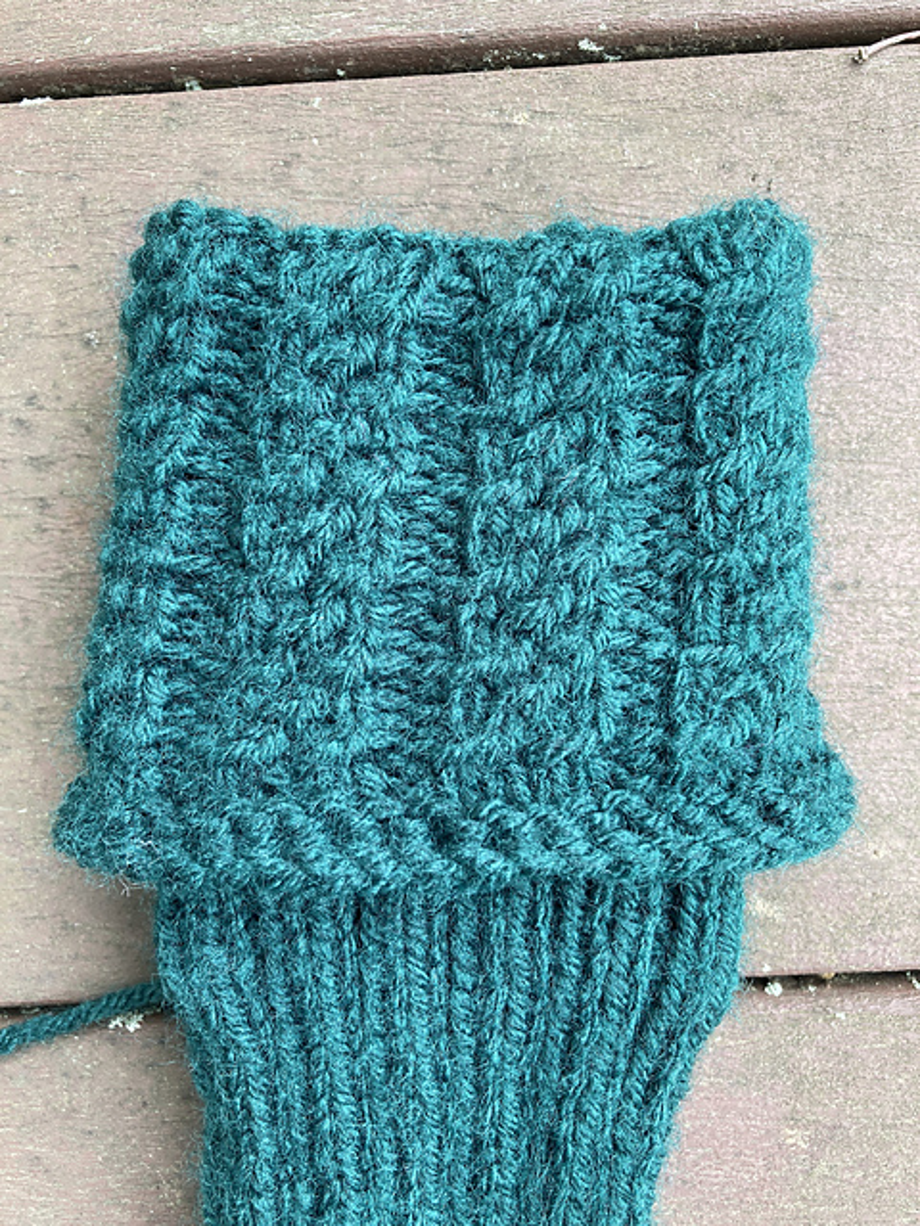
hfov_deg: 49.7
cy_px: 613
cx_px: 460
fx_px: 992
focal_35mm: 28
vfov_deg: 63.4
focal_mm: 3.99
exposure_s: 1/121
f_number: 1.8
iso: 50
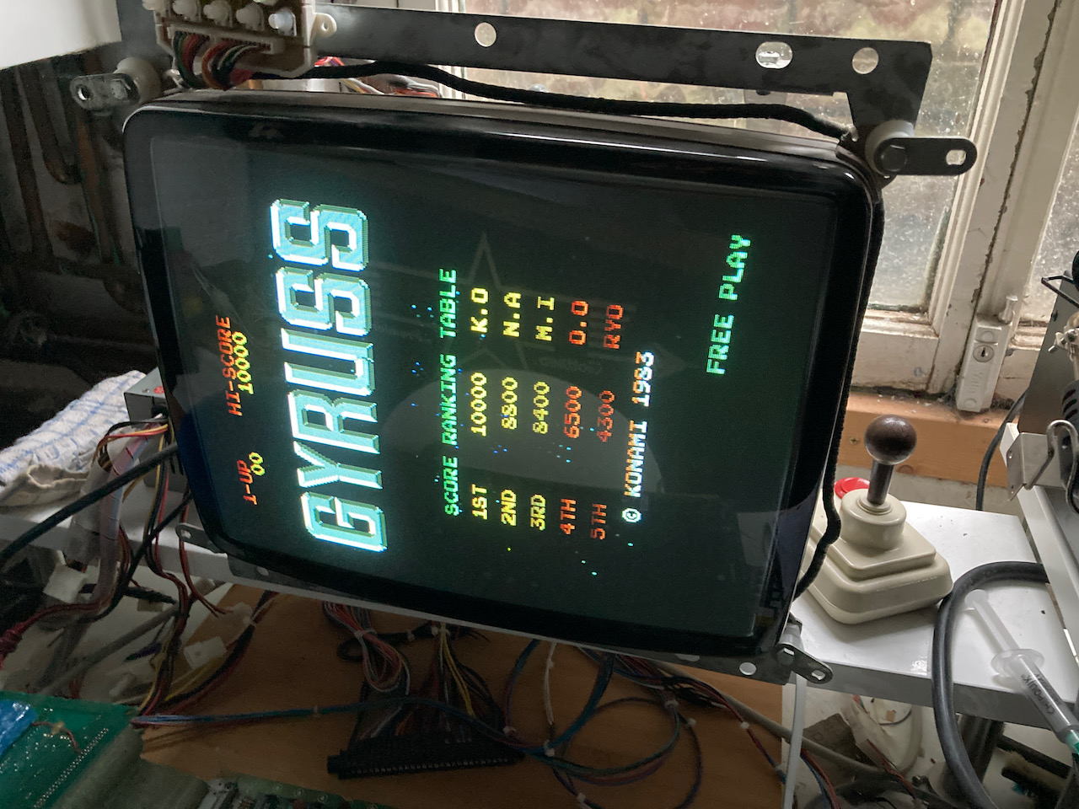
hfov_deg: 63.4
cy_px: 404
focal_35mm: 28
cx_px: 540
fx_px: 873
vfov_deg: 49.7
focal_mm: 3.99
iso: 640
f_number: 1.8
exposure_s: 1/29
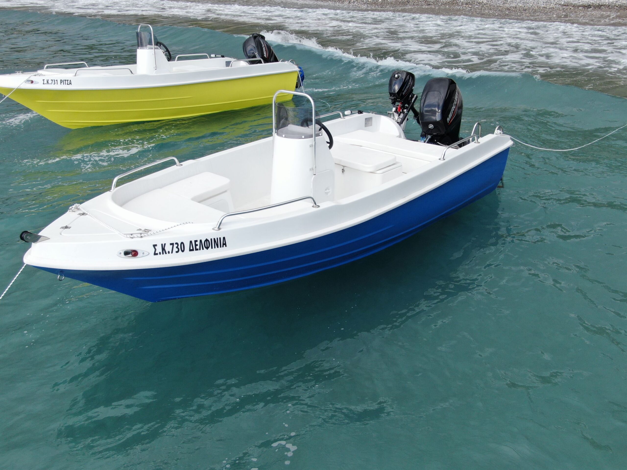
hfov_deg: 51.4
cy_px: 235
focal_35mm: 36
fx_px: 652
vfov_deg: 39.7
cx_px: 314
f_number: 3.3
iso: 100
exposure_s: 1/500
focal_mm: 6.08
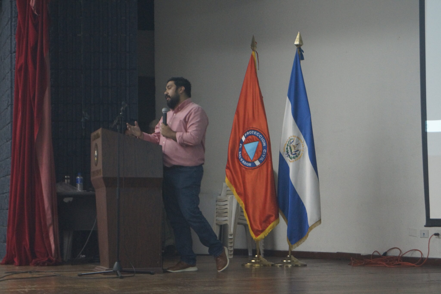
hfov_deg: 24.6
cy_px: 147
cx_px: 220
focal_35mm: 82
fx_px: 1010
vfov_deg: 16.6
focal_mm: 55
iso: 1600
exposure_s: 1/30
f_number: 5.6
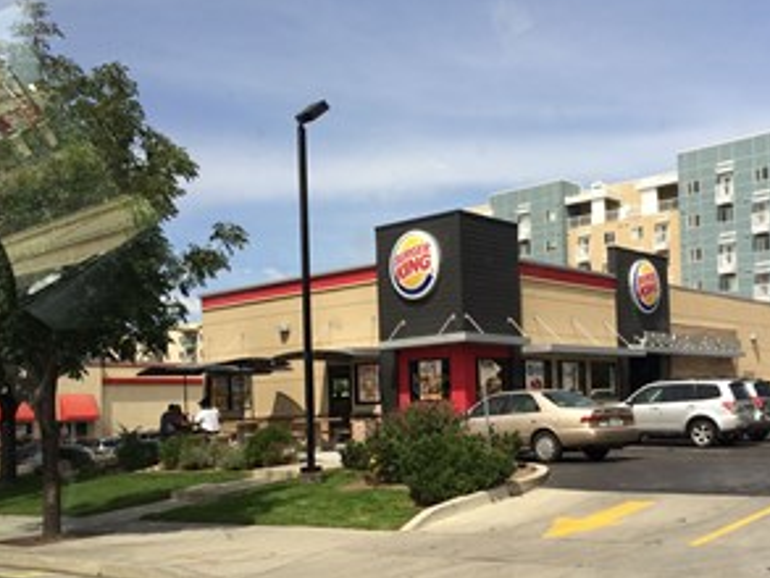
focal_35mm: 41
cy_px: 373
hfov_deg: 45.0
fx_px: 912
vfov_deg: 34.9
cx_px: 518
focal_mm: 4.12
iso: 32
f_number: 2.2
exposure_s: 1/354
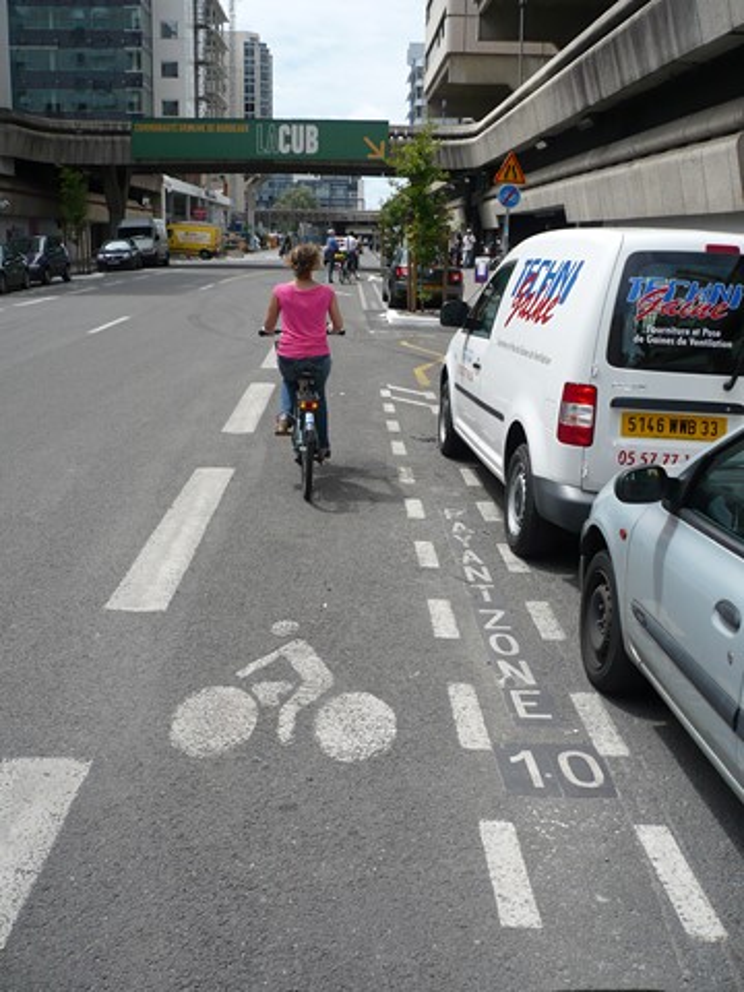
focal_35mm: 35
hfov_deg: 40.7
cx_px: 372
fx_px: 1003
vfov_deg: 52.6
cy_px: 496
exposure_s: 1/200
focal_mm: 5.8
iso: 100
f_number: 8
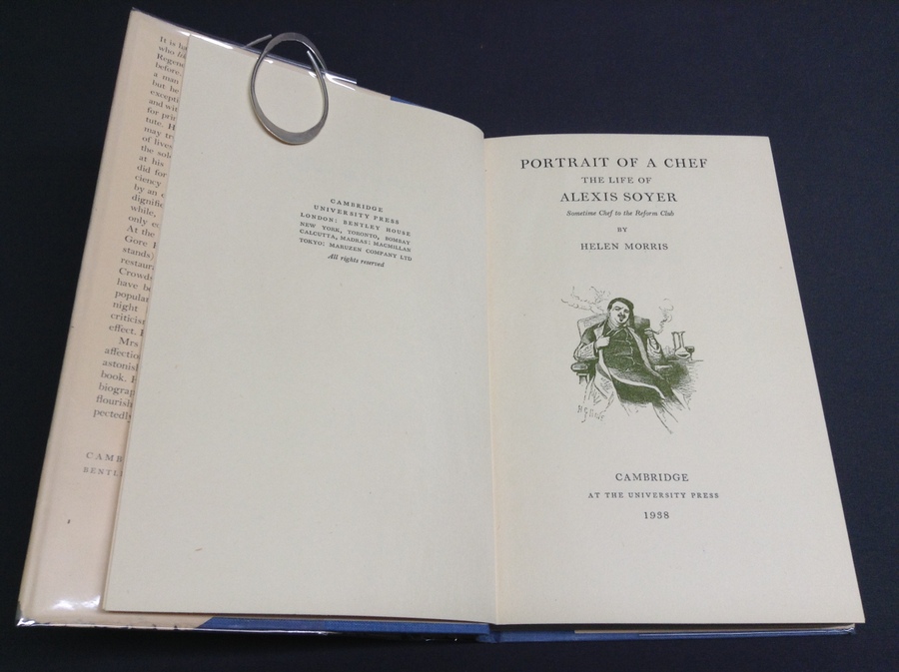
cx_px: 450
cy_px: 336
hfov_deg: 55.4
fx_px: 856
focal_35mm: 33
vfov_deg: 42.9
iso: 32
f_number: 2.4
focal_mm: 3.3
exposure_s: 1/24
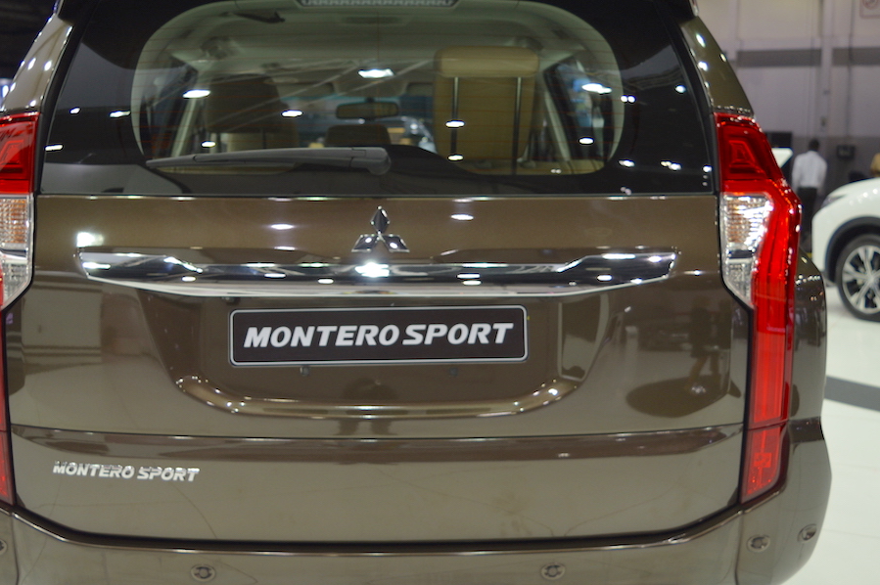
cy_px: 313
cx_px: 371
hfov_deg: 41.8
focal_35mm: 47
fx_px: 1148
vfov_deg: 28.6
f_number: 4
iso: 110
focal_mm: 22
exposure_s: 1/30
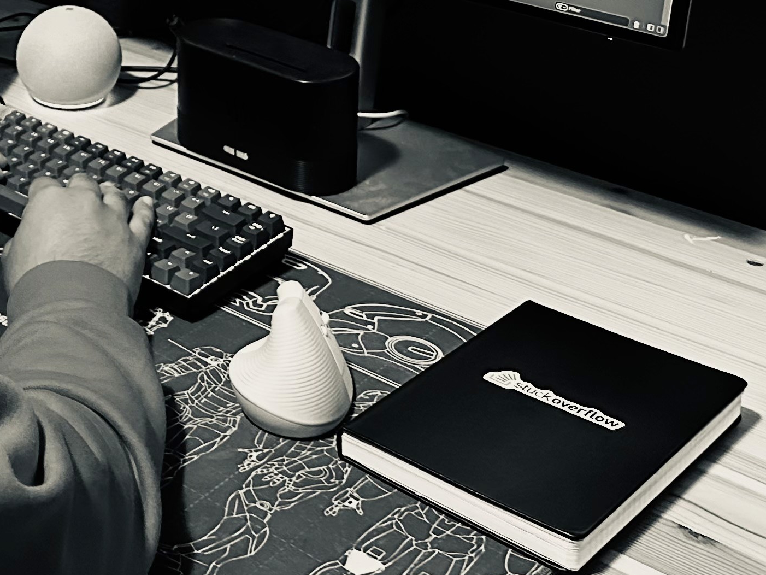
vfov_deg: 20.5
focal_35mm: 69
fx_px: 1527
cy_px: -22
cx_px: 15
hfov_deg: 26.8
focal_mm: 6.86
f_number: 1.78
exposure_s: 1/46
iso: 1000
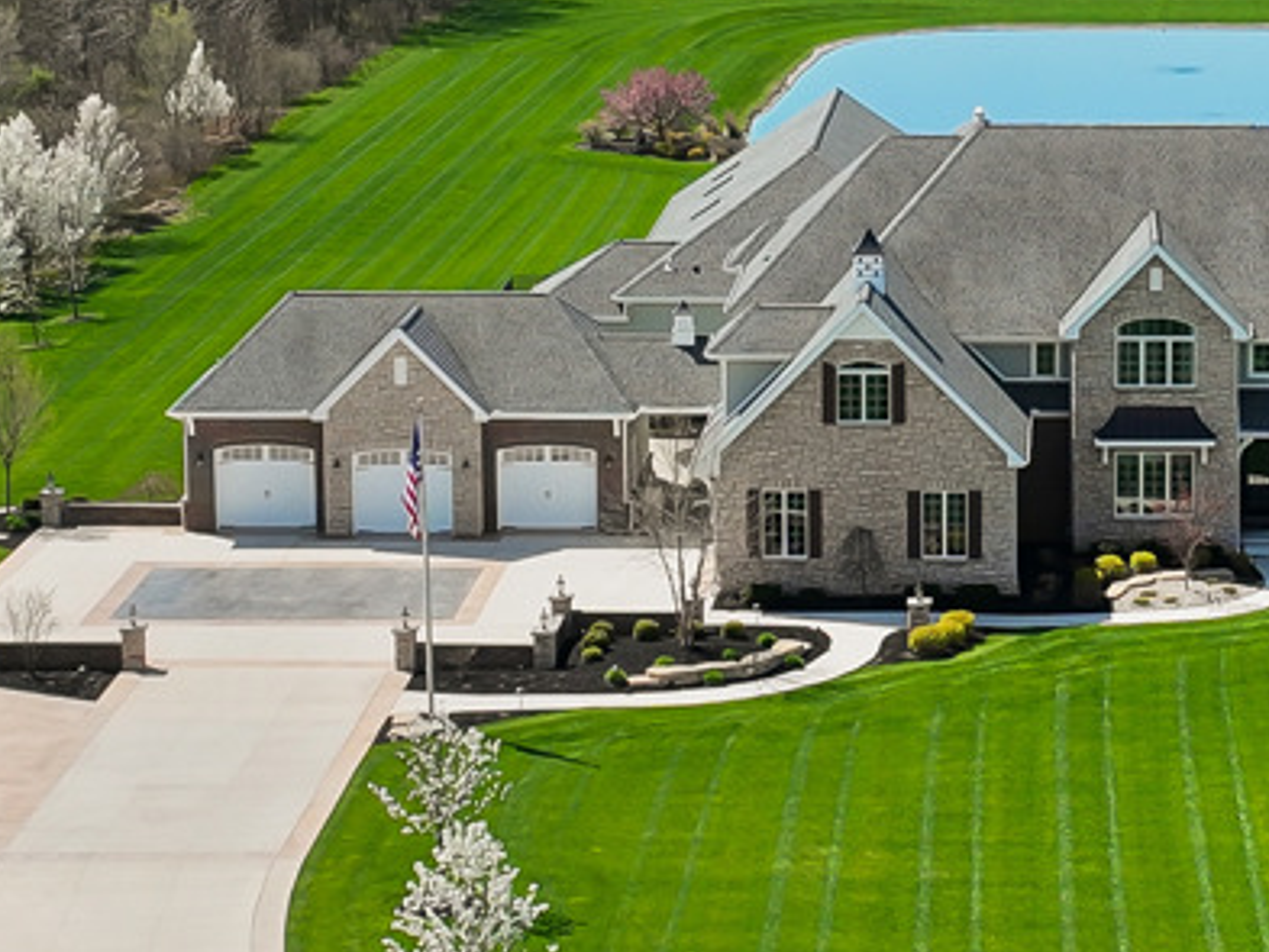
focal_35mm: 122
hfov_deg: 16.0
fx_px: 4474
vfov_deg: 12.1
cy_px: 303
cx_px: 988
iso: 160
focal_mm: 12.29
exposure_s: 1/1000
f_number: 2.8
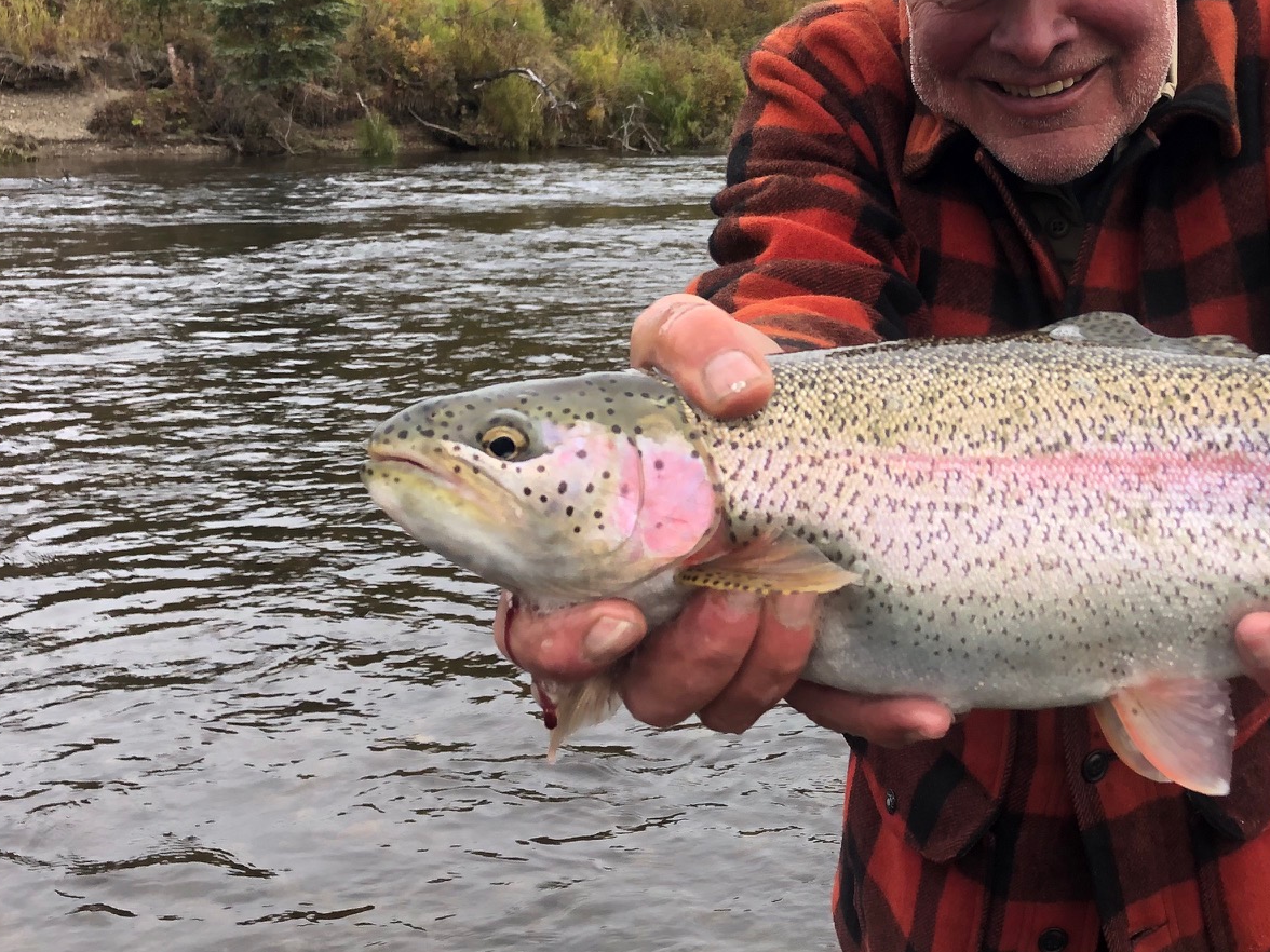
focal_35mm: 48
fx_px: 1761
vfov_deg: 30.0
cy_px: 290
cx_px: 918
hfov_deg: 38.8
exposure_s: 1/223
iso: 20
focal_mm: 3.99
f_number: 1.8
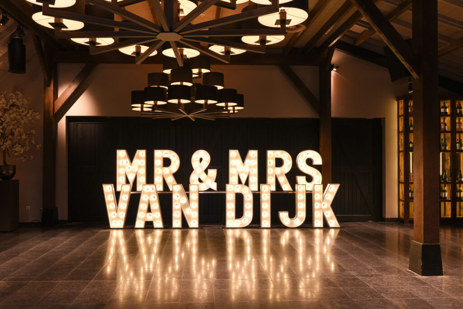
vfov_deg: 47.9
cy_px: 154
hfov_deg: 67.4
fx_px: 347
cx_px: 232
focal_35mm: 27
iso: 400
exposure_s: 1/6
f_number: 9
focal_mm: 27
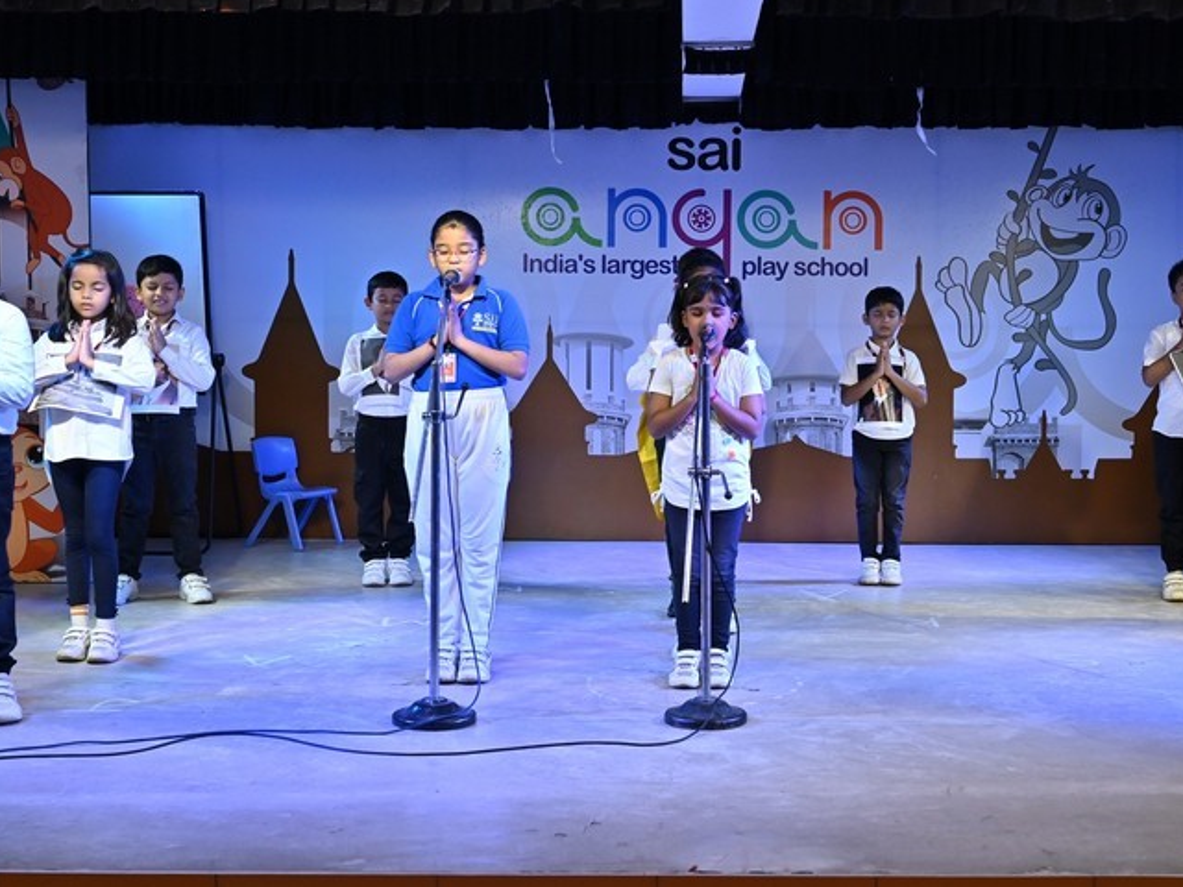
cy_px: 401
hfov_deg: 38.0
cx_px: 706
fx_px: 1709
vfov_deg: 29.1
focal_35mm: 50
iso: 800
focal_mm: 37
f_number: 6.3
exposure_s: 1/160
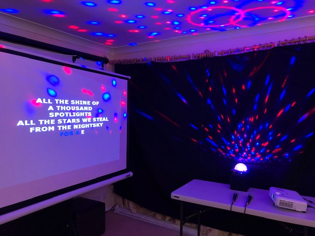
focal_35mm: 28
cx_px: 158
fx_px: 255
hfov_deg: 63.4
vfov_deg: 49.7
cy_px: 118
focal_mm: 3.99
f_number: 1.8
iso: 80
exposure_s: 1/17
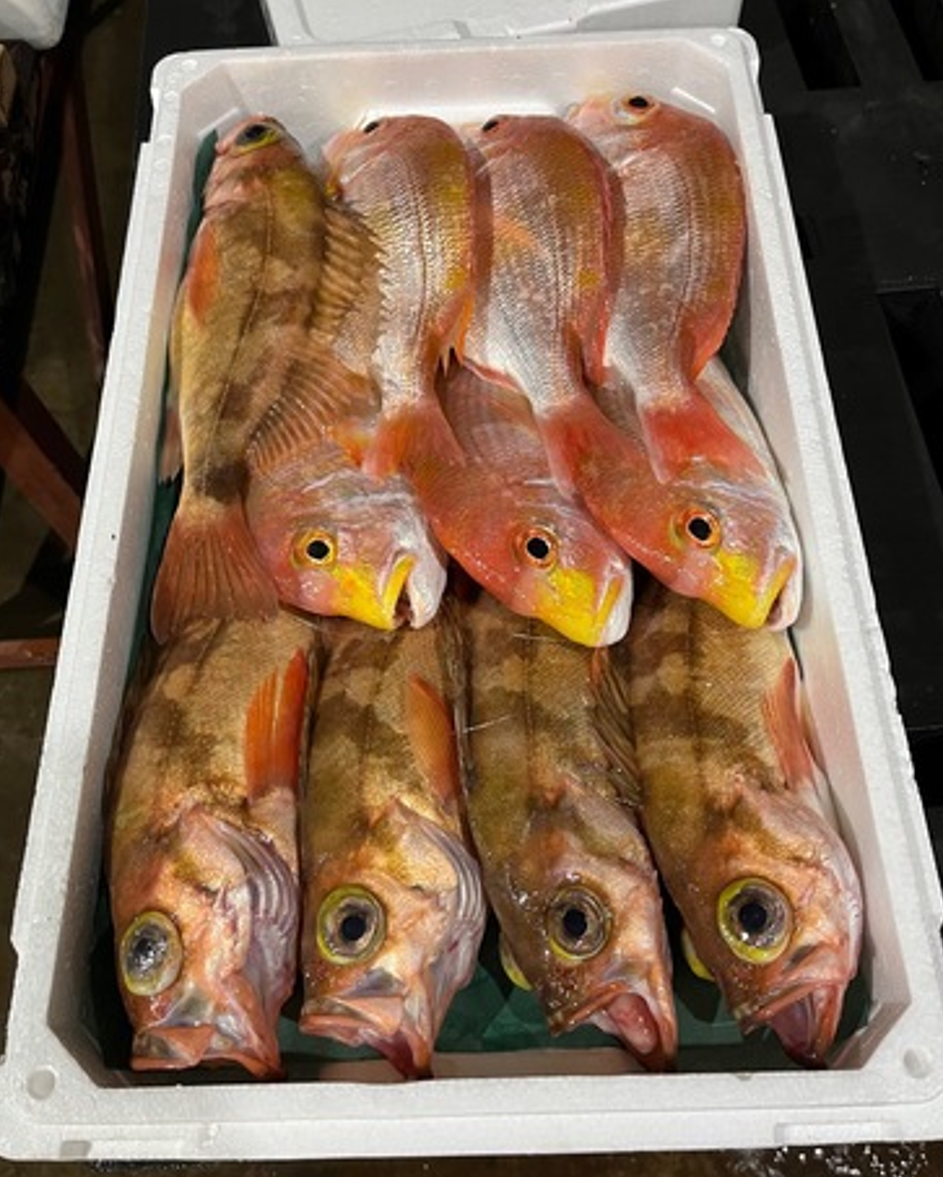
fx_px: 976
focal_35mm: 28
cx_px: 474
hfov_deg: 51.6
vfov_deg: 62.2
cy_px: 605
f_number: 1.6
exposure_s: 1/60
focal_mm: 5.1
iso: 320
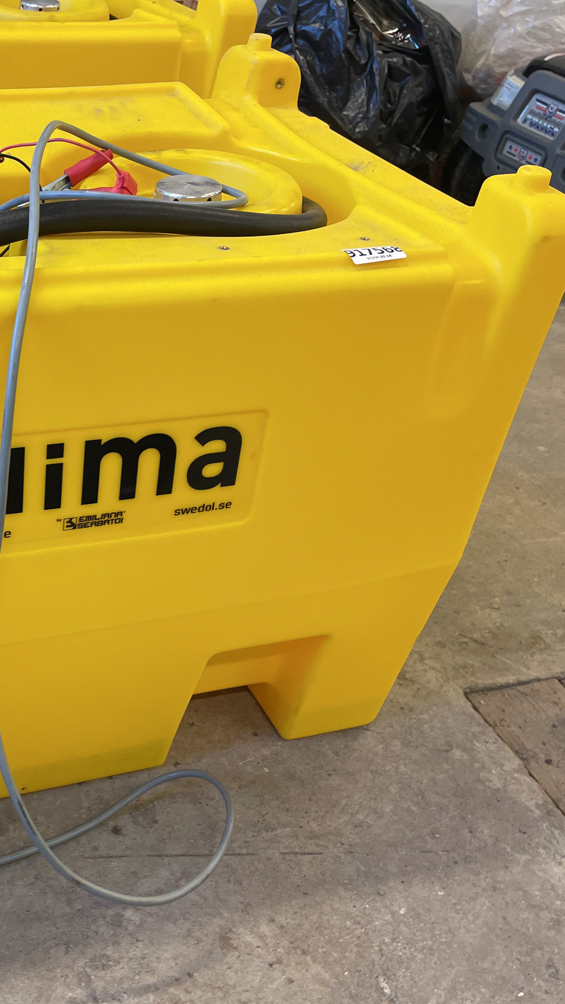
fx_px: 1012
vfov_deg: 52.8
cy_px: 504
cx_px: -17
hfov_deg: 28.9
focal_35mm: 38
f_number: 1.6
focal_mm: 4.2
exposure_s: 1/50
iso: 80
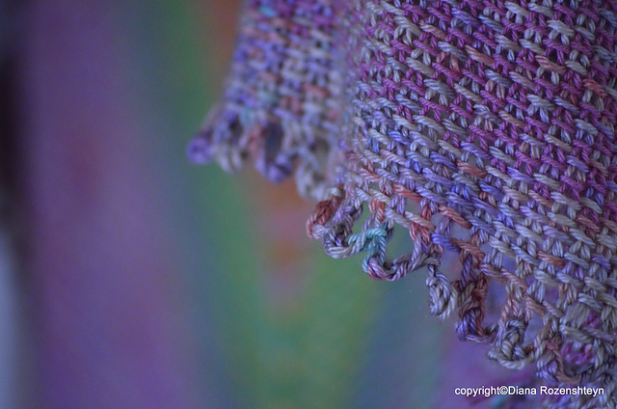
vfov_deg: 4.6
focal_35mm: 300
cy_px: 204
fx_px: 5131
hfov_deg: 6.9
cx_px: 308
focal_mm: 200
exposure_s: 1/125
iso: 2500
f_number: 5.6
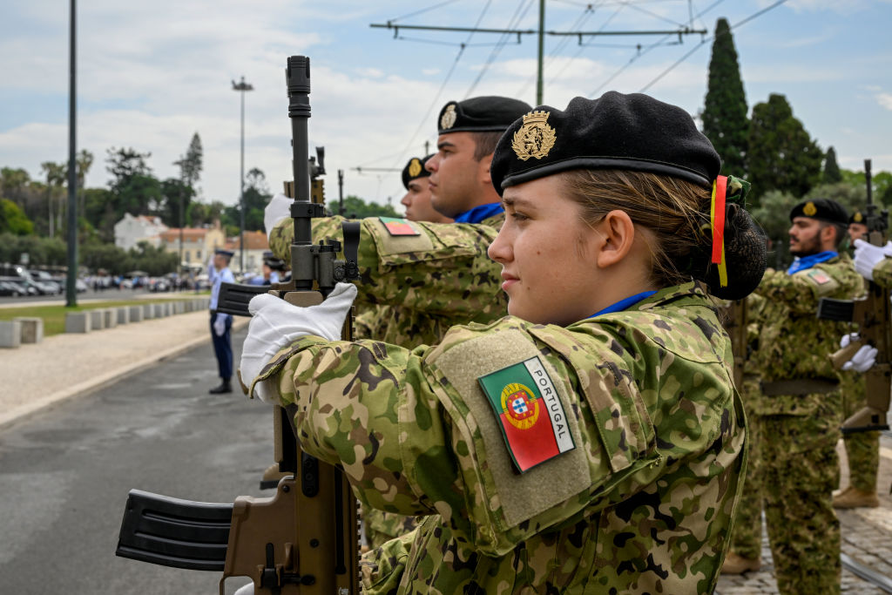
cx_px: 446
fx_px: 1140
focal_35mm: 46
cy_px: 298
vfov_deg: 29.3
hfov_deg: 42.7
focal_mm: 46
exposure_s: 1/800
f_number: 11
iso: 800
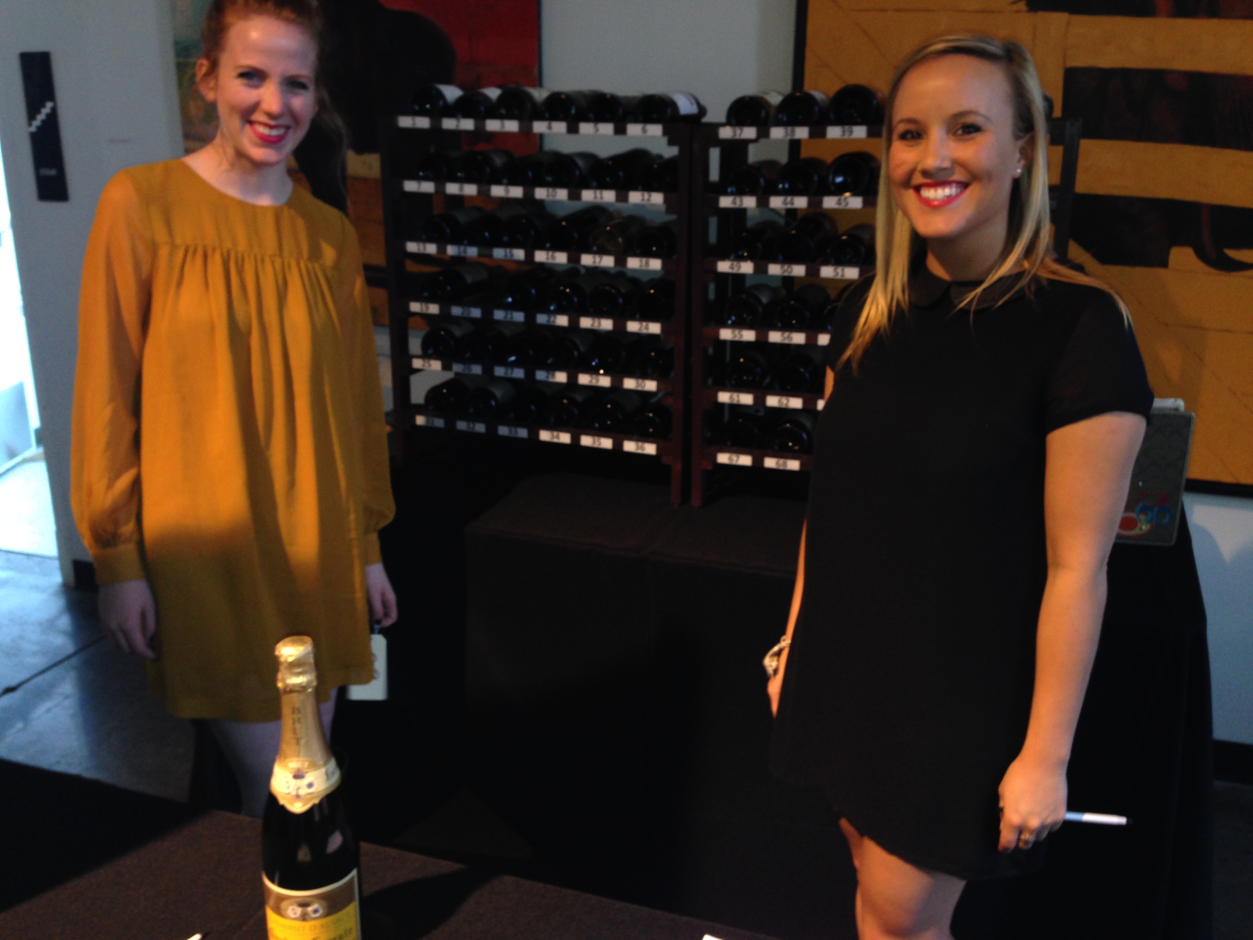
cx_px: 626
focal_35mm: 33
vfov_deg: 42.9
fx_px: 1195
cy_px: 470
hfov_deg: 55.4
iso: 80
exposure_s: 1/20
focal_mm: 4.12
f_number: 2.4
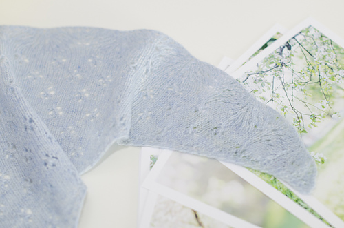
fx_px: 715
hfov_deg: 27.0
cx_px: 172
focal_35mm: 75
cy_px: 114
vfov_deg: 18.1
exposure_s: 1/60
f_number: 2.5
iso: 125
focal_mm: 50
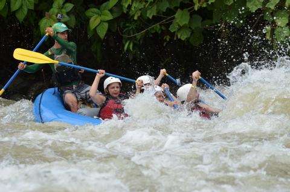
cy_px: 96
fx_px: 1688
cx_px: 145
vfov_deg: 6.5
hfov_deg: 9.8
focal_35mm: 210
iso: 200
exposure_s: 1/640
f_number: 6.3
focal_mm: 140
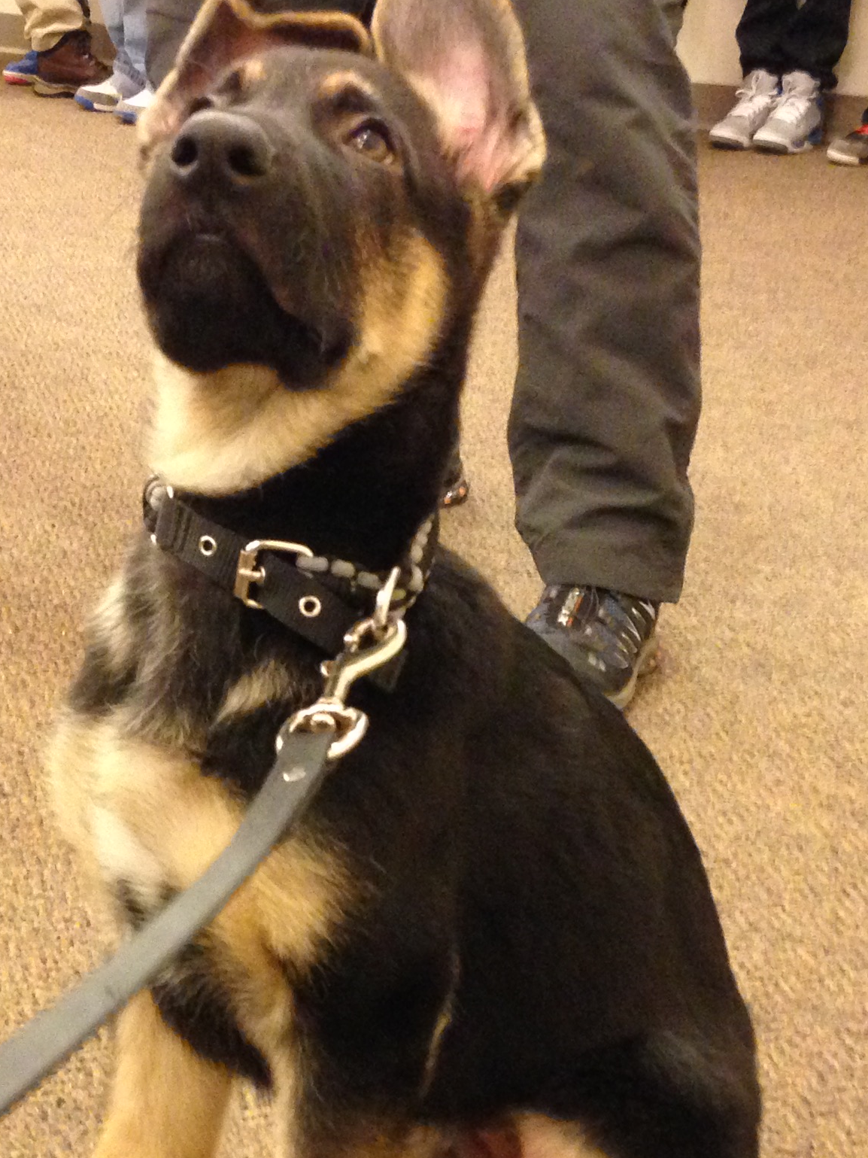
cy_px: 774
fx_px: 2341
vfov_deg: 27.6
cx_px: 363
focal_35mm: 70
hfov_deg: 21.0
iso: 400
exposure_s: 1/15
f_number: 2.4
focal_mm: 4.12
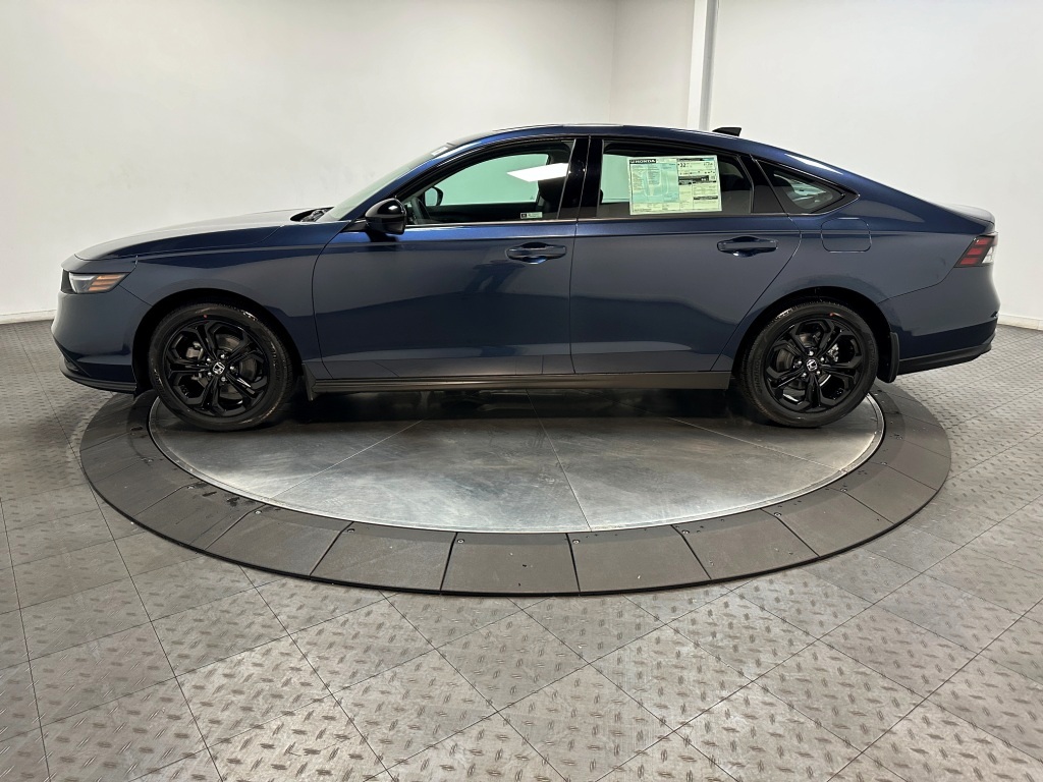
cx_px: 522
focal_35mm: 24
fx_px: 723
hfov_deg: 71.6
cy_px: 391
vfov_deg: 56.8
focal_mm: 6.86
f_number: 1.78
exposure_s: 1/60
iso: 400
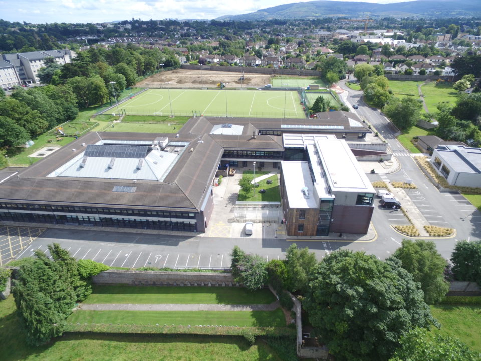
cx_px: 240
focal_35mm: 20
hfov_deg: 81.7
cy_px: 180
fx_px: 278
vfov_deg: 66.0
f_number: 2.8
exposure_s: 1/467
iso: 100
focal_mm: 3.61
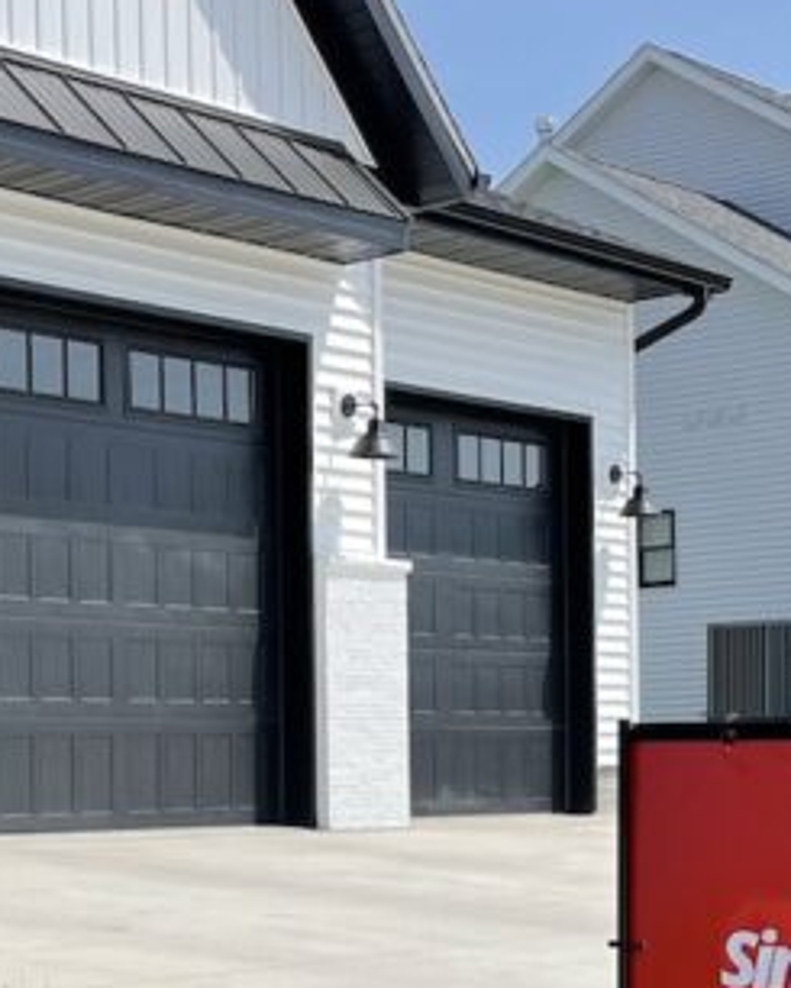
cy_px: 888
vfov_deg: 22.0
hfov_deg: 17.6
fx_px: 2486
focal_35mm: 85
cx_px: -16
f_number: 1.6
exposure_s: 1/3344
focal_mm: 5.1
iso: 32
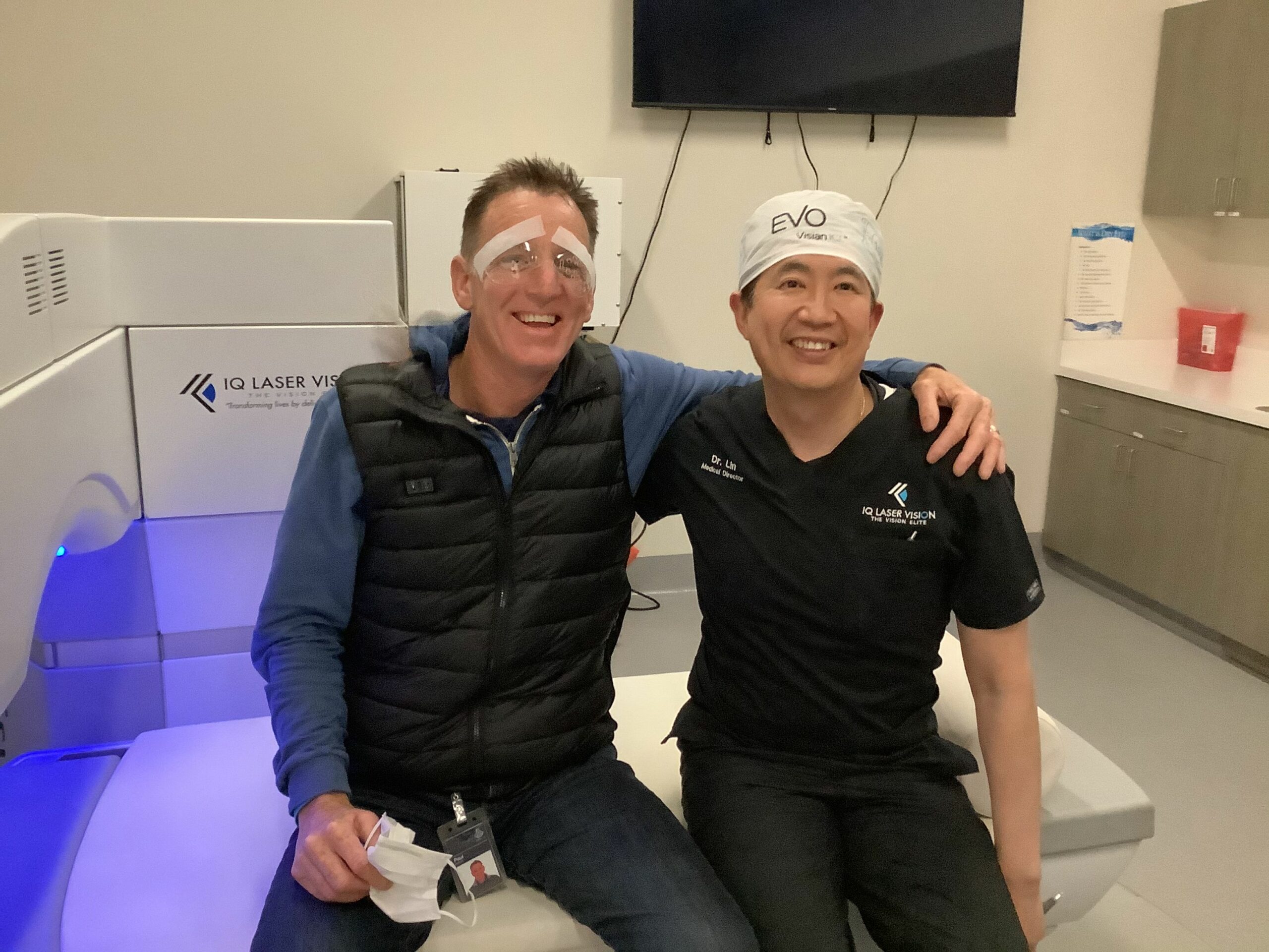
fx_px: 1136
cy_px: 476
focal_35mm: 31
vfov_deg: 45.4
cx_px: 634
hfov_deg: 58.4
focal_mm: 3.3
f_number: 2.4
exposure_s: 1/30
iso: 500
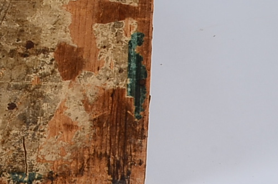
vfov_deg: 3.8
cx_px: -145
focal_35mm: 354
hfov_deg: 5.8
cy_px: -192
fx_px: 2728
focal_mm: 48
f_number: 18
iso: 100
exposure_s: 1/125
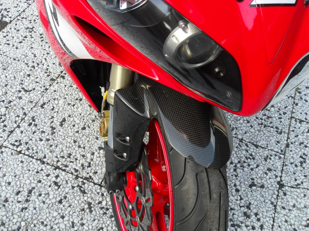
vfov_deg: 40.7
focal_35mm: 35
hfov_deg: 52.6
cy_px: 116
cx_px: 154
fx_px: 312
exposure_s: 1/90
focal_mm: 6.3
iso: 80
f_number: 3.5
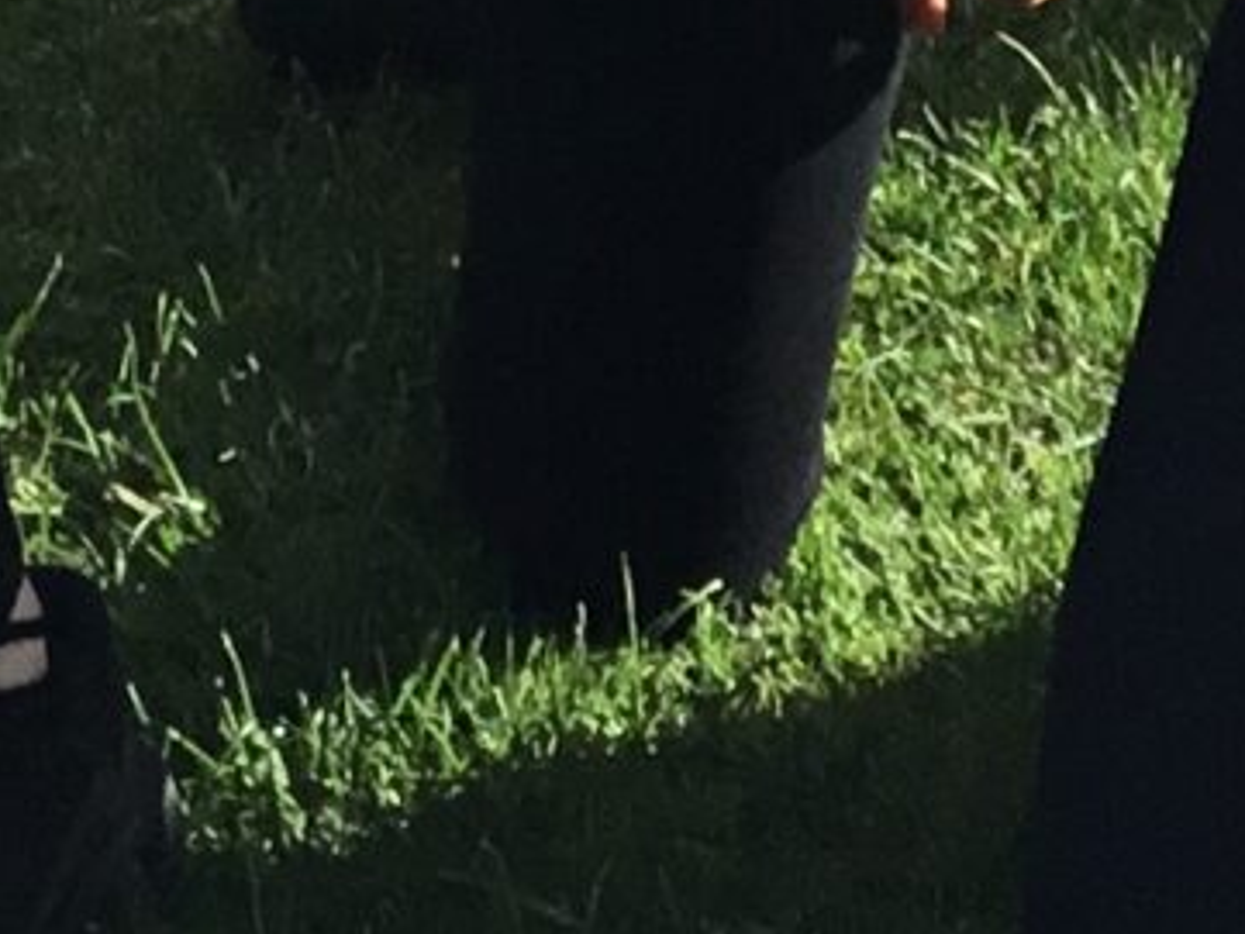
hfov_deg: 9.0
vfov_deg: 6.2
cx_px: 1100
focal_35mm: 220
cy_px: -1930
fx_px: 7915
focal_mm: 3.3
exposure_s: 1/1072
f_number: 2.4
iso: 25
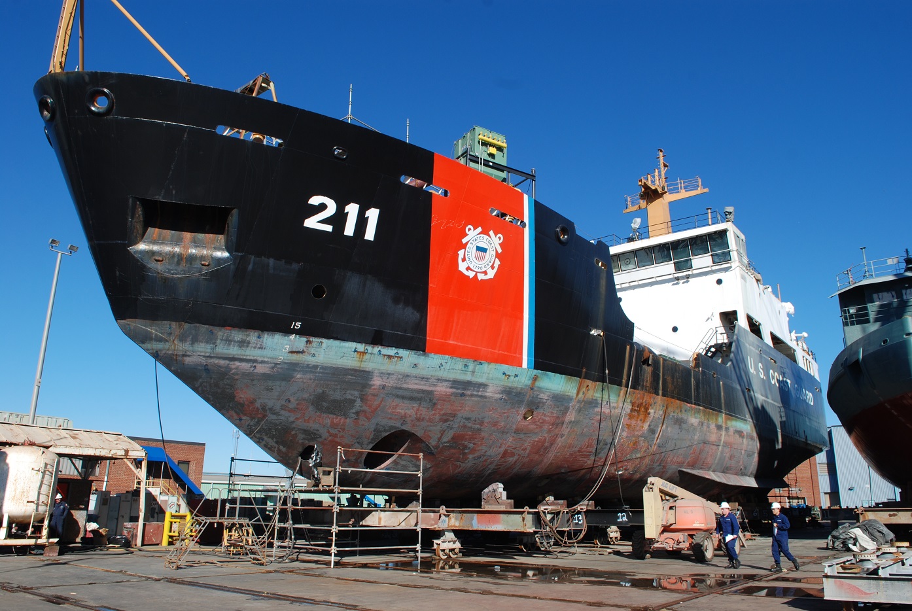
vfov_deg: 50.6
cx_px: 456
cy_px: 306
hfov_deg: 70.4
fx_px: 647
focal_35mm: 26
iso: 100
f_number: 8
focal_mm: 17
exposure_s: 1/200
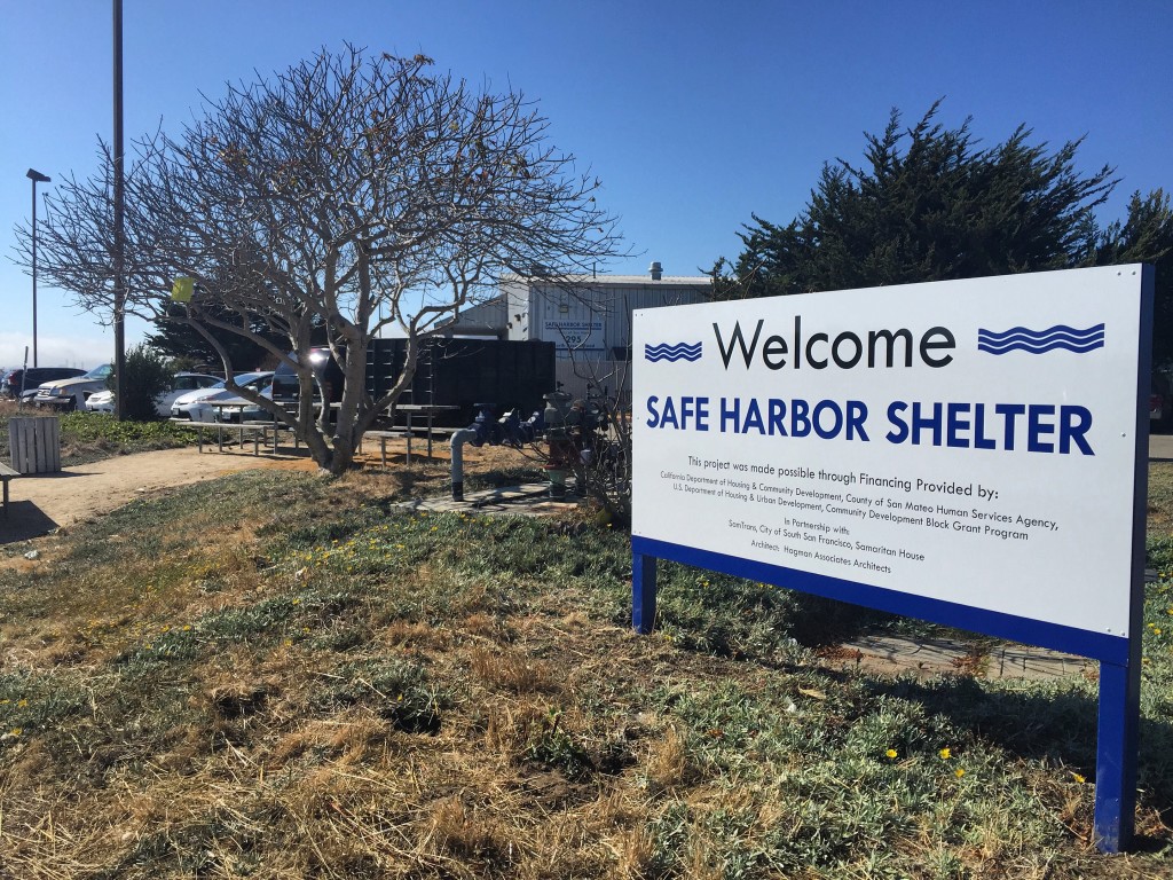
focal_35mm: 29
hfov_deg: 61.7
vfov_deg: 48.2
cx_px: 586
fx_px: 983
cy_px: 440
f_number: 2.2
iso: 32
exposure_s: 1/3049
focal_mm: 4.15
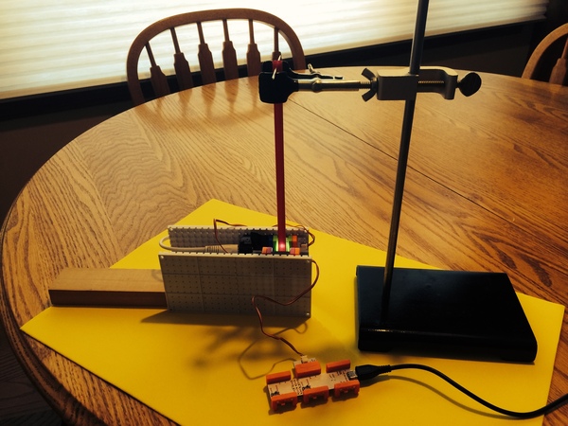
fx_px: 492
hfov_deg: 60.0
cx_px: 284
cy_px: 213
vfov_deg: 46.8
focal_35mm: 30
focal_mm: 4.12
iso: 40
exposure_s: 1/40
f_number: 2.2
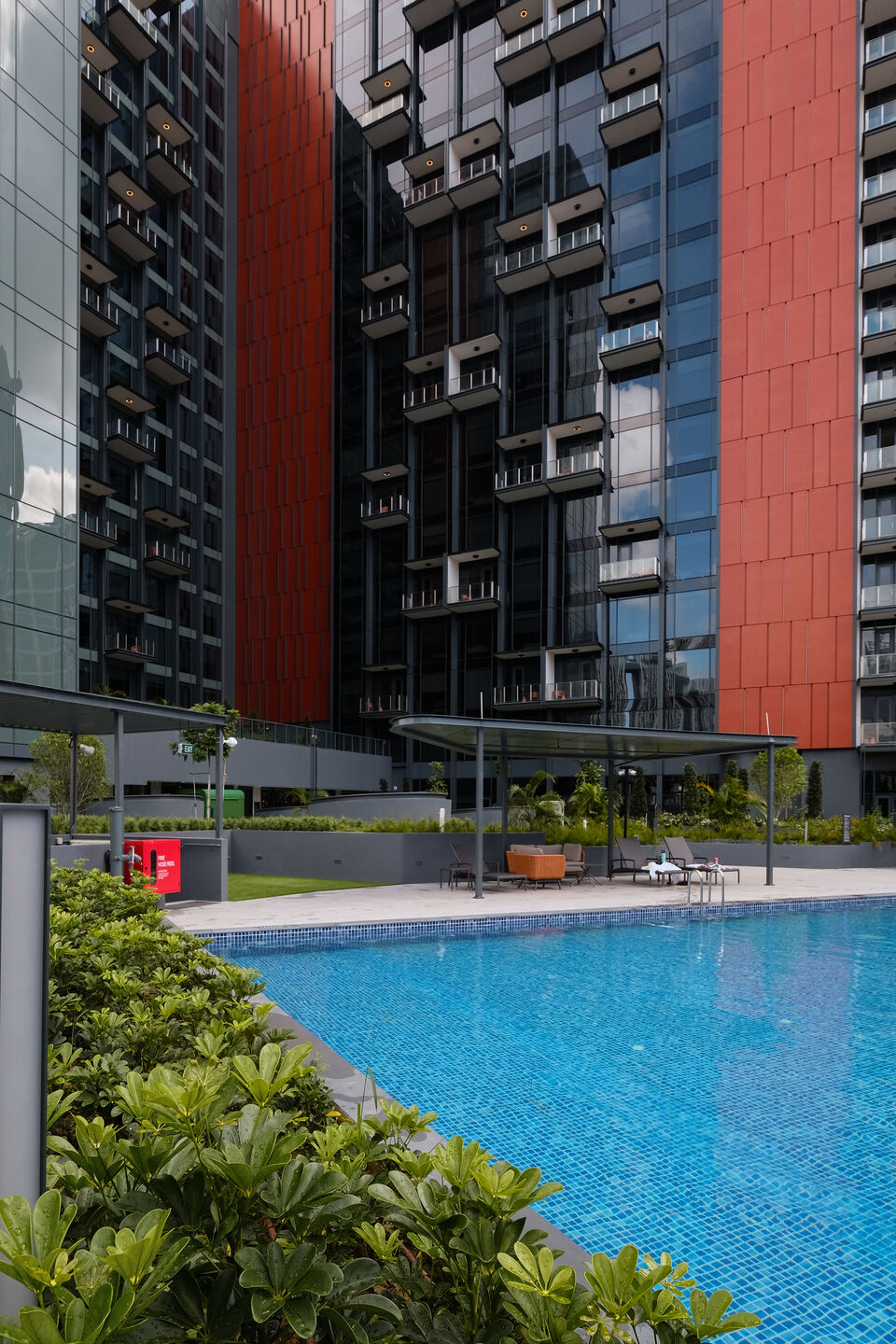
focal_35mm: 15
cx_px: 448
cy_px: 672
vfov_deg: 100.4
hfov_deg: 77.3
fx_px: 560
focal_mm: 10
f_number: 5.6
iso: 320
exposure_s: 1/210
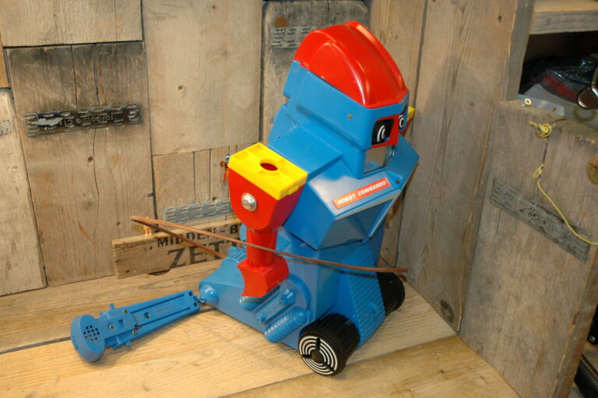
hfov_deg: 51.3
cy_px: 199
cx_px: 299
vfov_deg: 35.4
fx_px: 622
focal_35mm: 38
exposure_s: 1/80
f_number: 3.8
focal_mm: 25
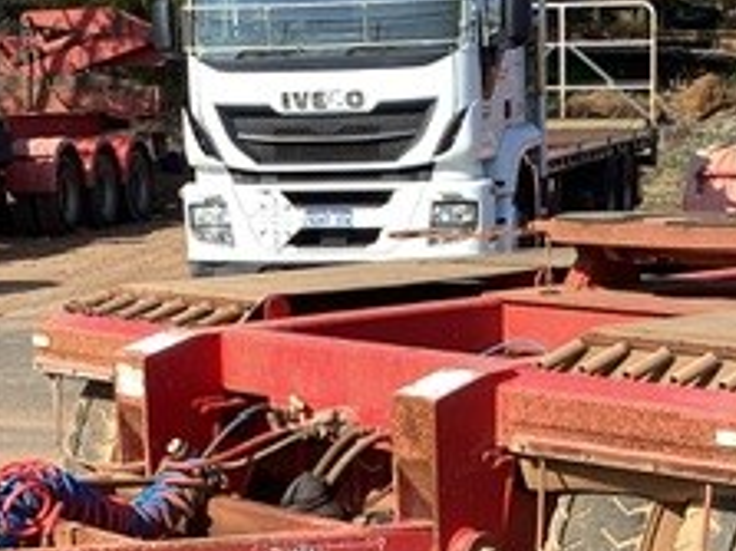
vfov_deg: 16.2
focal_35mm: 89
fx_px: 1891
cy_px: 558
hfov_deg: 22.0
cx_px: 439
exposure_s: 1/823
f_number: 2.4
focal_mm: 3.3
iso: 25
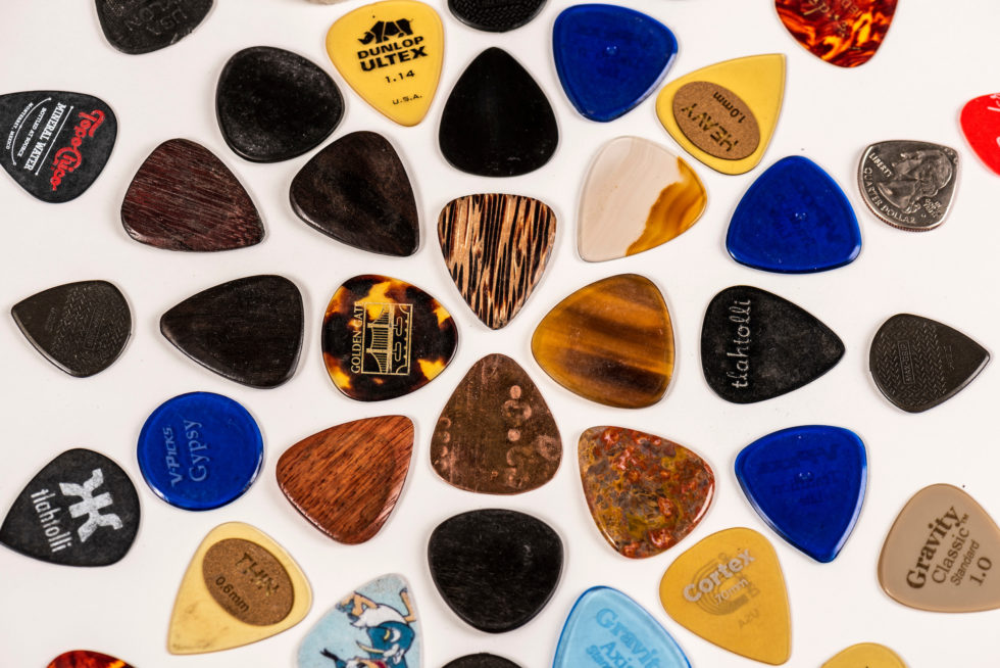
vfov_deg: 13.0
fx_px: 2917
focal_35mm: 105
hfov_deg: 19.5
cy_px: 334
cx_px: 500
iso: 64
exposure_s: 1/125
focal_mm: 105
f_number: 9
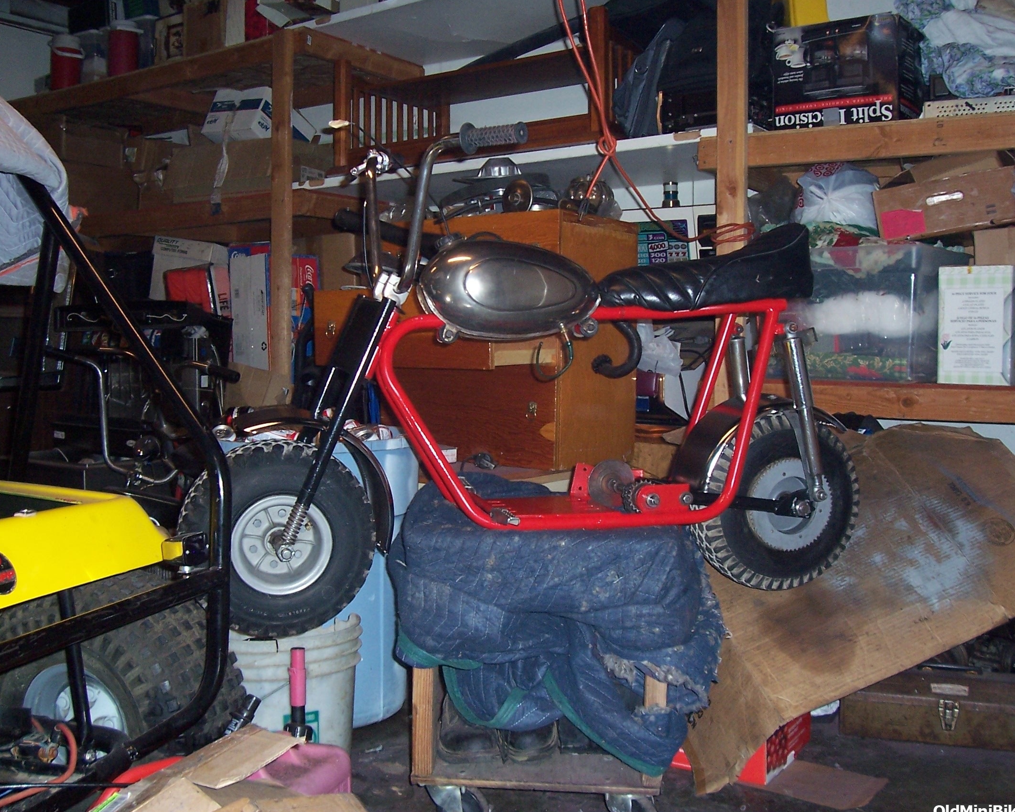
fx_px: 1081
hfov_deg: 50.3
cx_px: 524
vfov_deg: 41.2
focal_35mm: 36
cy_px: 406
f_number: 2.7
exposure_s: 1/60
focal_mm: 5.6
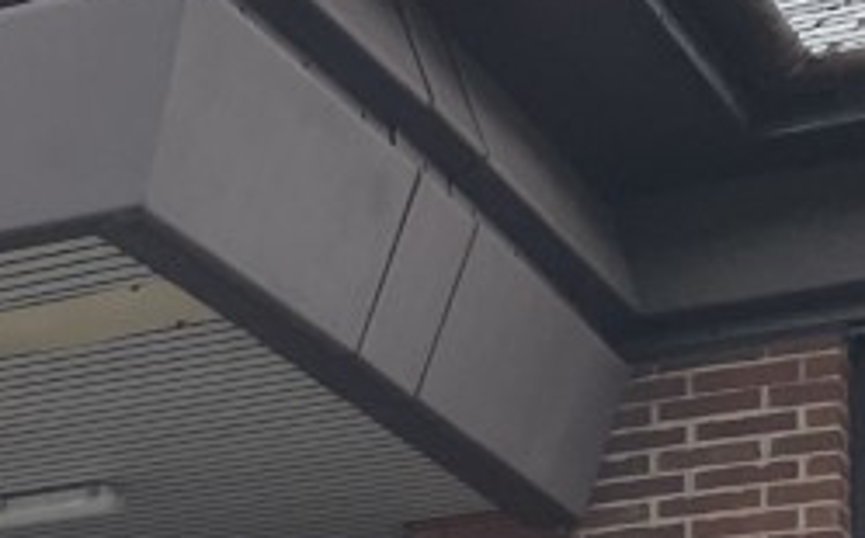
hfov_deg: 12.5
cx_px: -1181
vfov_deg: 9.0
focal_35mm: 133
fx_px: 3132
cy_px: 1208
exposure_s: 1/587
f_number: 1.6
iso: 32
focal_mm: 4.2
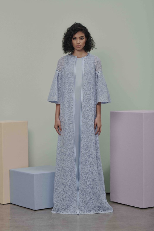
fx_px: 584
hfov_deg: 15.0
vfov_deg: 22.4
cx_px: 73
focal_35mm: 91
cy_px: 114
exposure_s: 1/250
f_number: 8
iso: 200
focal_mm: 85
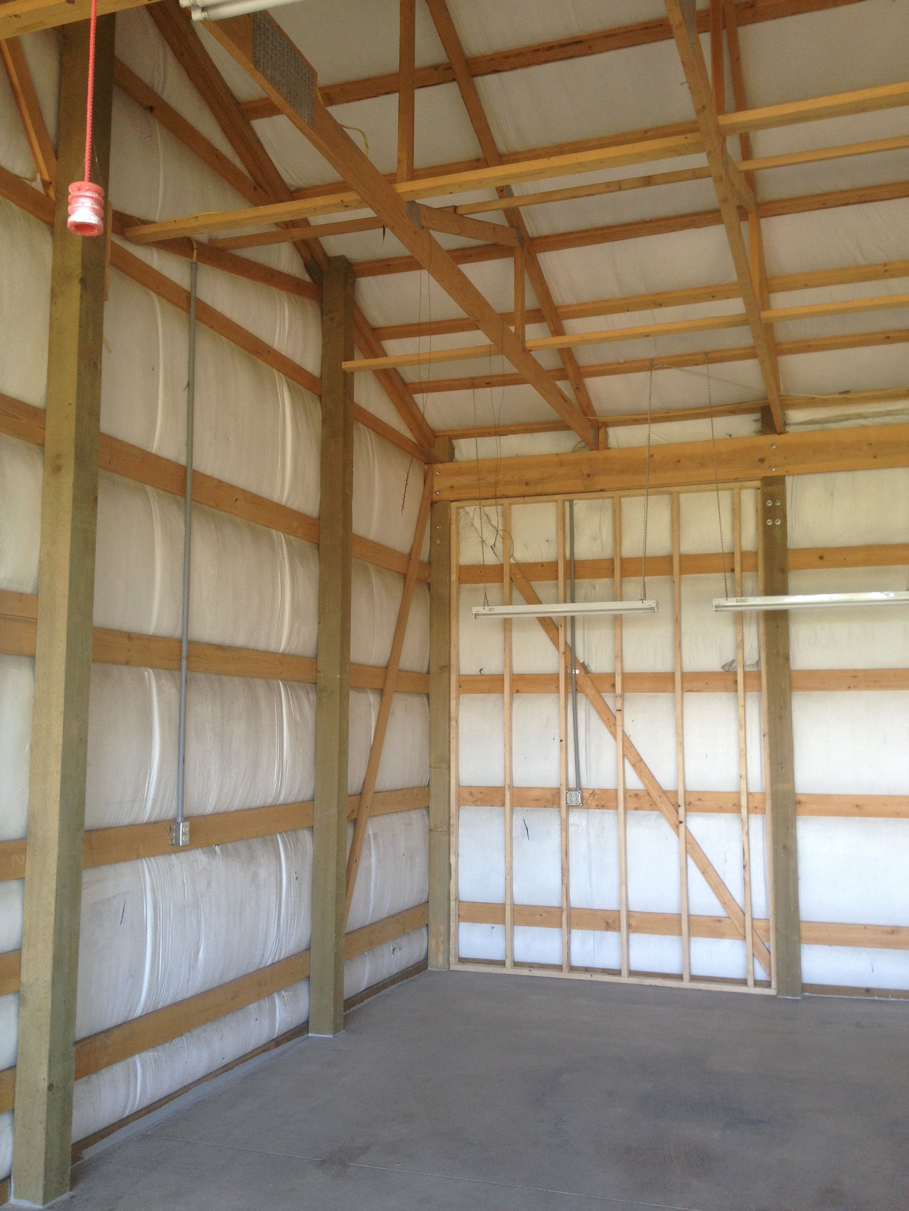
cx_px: 454
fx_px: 1225
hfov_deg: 40.7
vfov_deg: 52.6
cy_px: 606
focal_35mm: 35
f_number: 2.4
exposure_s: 1/40
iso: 50
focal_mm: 4.28
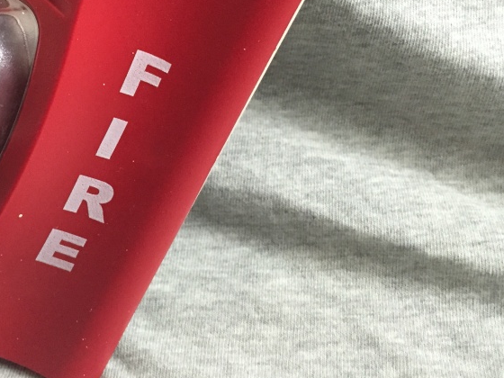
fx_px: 772
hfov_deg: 34.9
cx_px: 92
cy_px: 68
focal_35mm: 53
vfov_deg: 26.9
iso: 320
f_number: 2.2
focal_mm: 4.15
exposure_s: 1/15
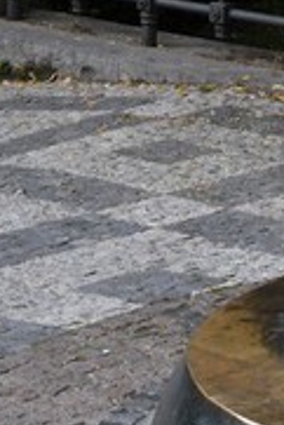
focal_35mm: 179
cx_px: 556
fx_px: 2114
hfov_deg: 7.4
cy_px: -498
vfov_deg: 10.3
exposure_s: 1/40
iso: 100
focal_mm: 24
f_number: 13
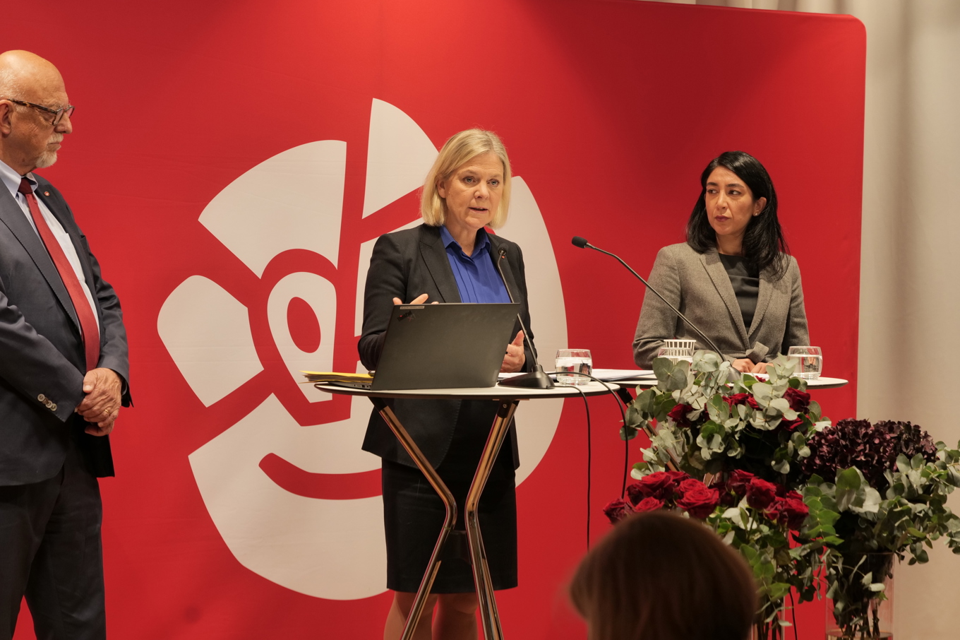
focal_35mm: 105
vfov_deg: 13.0
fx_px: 2799
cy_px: 320
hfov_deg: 19.5
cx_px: 480
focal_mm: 105
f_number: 7.1
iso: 1000
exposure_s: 1/50
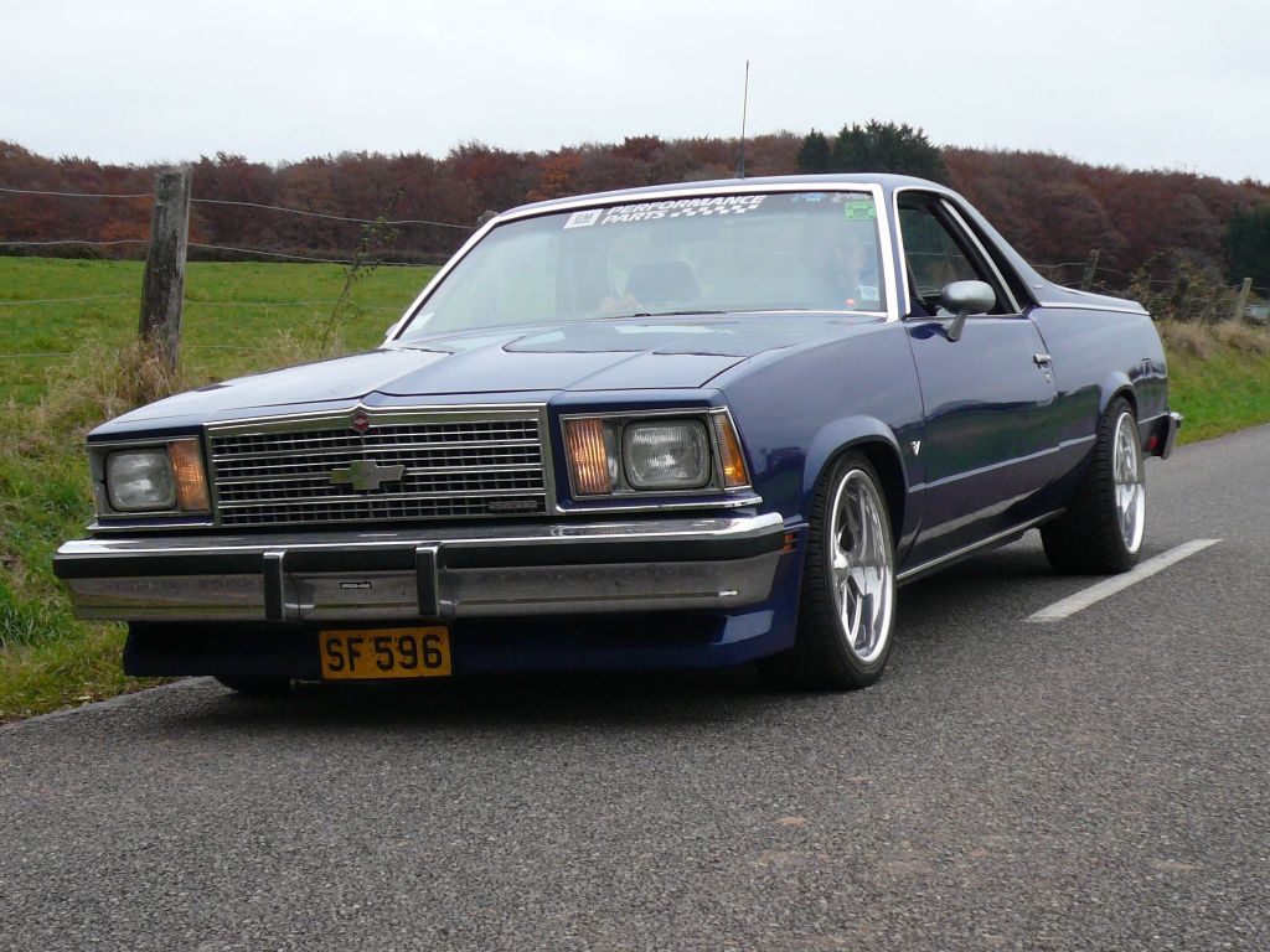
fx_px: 2531
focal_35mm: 69
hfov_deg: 28.2
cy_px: 476
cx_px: 635
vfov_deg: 21.3
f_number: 3.5
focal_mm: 7.5
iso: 100
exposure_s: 1/125
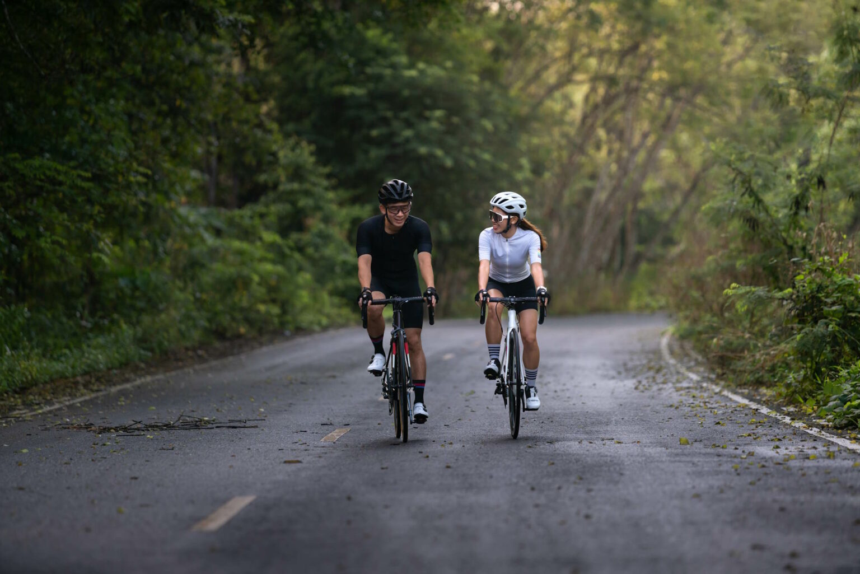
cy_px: 287
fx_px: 4779
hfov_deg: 10.3
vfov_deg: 6.9
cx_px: 430
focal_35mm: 200
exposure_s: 1/800
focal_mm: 200
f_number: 3.2
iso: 320
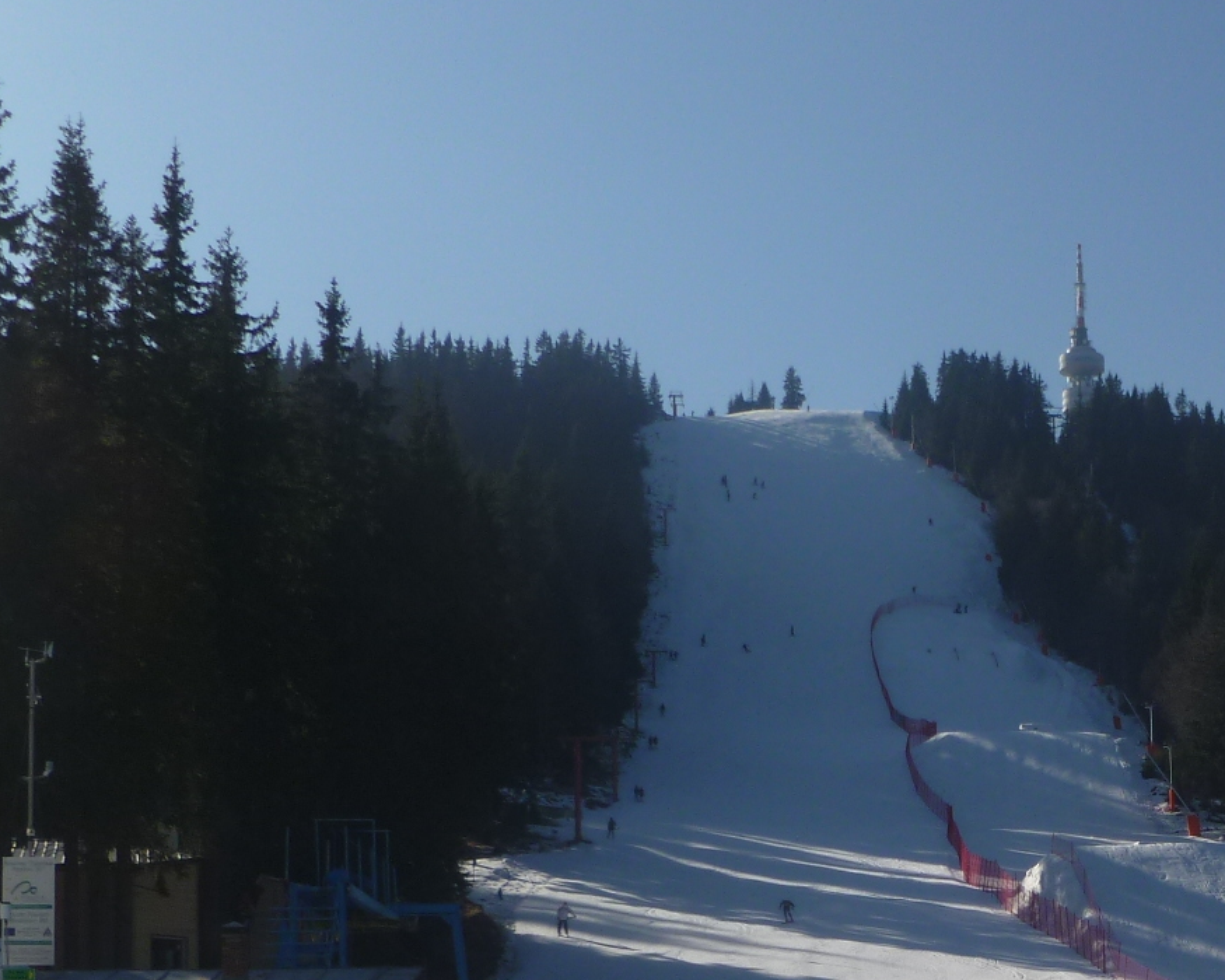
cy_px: 1065
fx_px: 2320
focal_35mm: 64
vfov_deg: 22.6
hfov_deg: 28.4
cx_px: 1105
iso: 80
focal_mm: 5
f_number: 10
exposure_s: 1/200
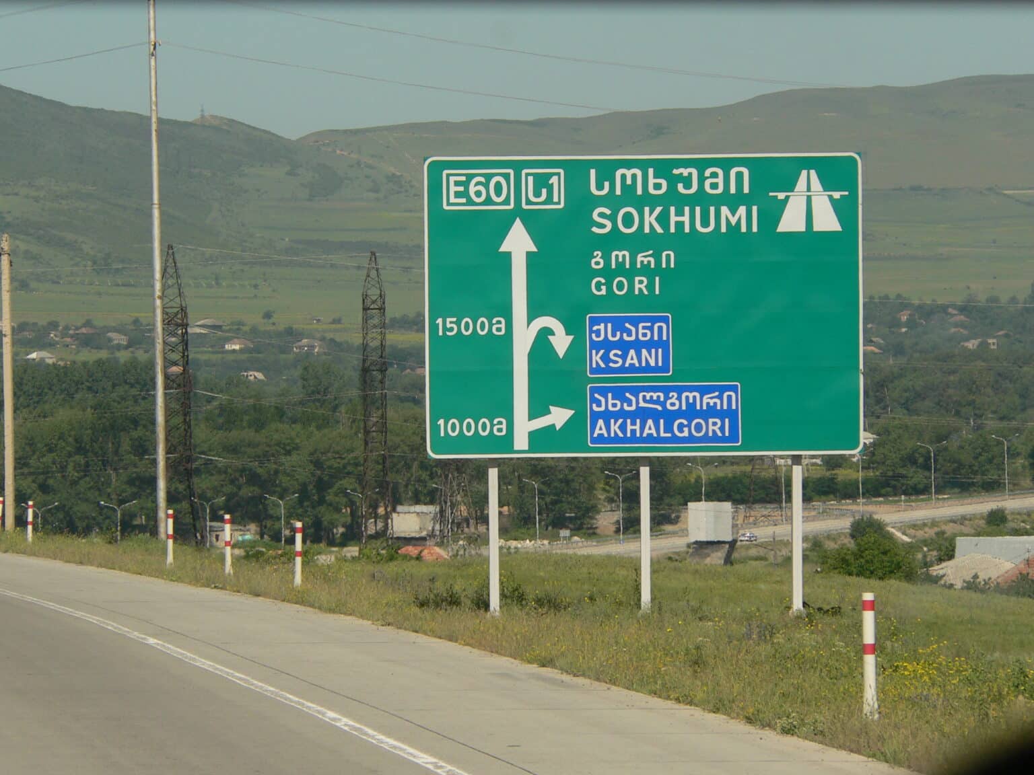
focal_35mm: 278
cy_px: 388
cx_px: 517
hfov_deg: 7.1
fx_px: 8304
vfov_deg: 5.3
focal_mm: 46.3
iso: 100
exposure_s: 1/640
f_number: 5.6
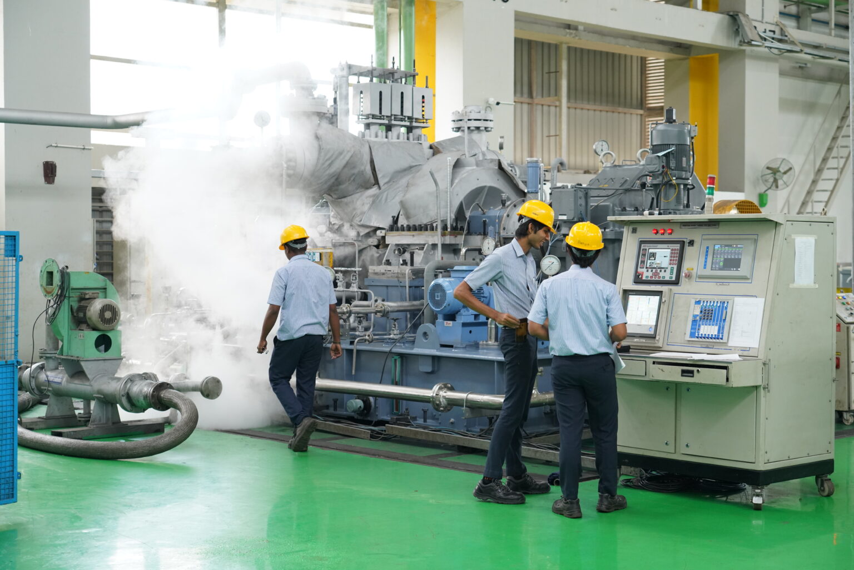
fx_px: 1352
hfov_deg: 35.0
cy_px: 285
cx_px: 427
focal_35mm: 57
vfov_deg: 23.8
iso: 2000
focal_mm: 57
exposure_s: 1/160
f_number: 4
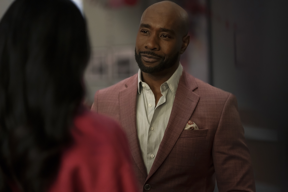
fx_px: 680
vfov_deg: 16.1
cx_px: 144
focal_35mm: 85
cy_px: 96
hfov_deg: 23.9
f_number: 1.8
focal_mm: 85
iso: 4000
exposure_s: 1/250
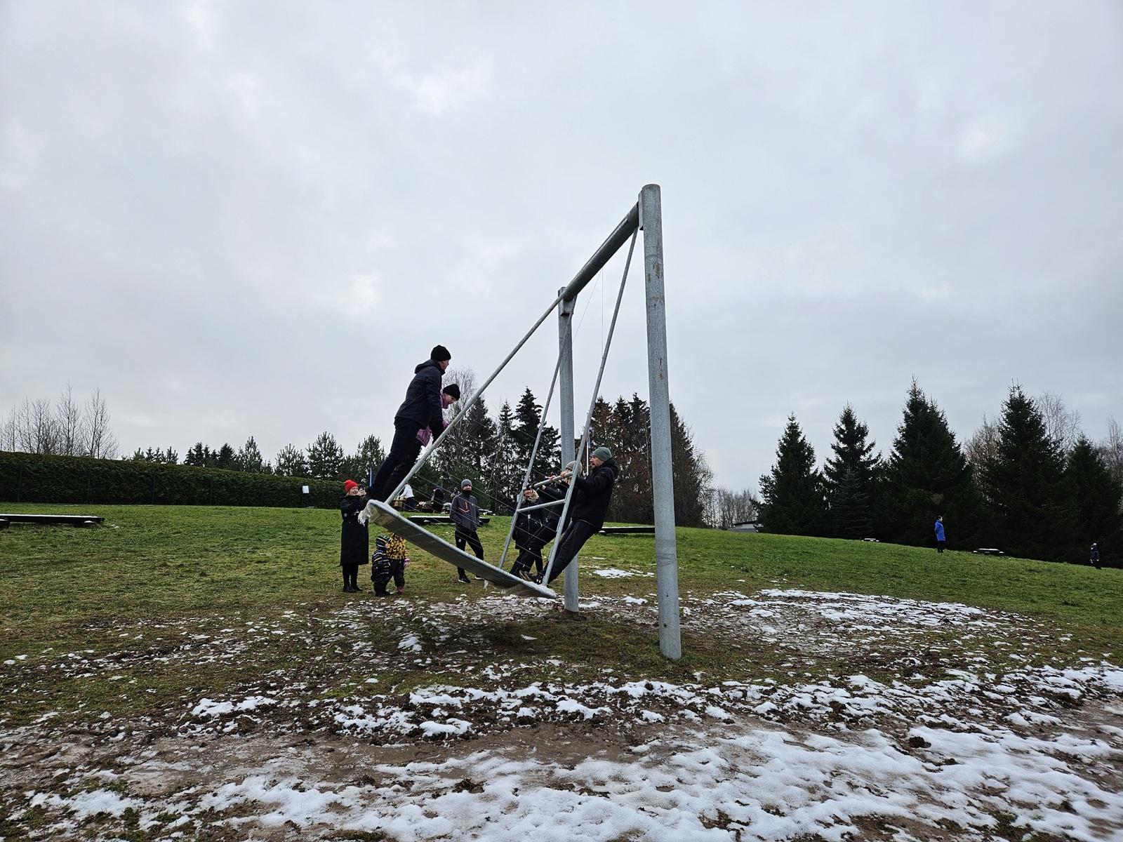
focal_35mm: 23
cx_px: 562
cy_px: 421
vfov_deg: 58.9
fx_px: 746
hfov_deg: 73.9
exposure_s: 1/430
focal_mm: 5.4
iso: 25
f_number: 1.8
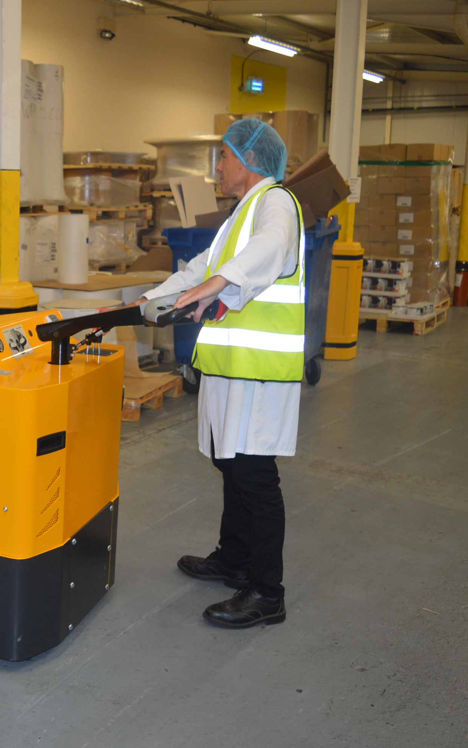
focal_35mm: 42
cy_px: 376
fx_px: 857
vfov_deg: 47.2
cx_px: -44
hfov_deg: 27.9
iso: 400
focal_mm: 18
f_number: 3.5
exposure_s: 1/60
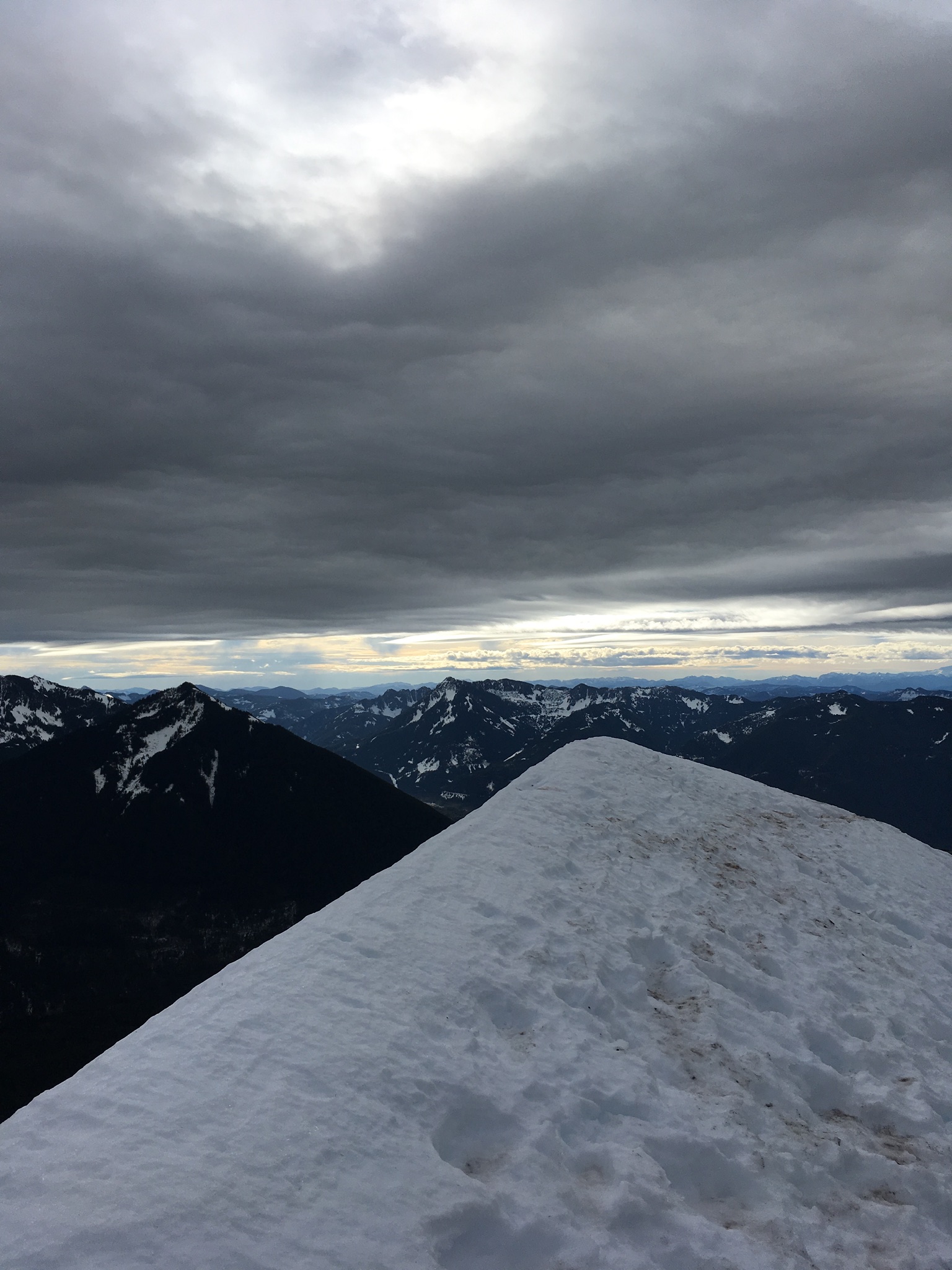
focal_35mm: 29
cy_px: 635
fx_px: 1063
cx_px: 476
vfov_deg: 61.7
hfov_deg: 48.2
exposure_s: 1/3663
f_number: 2.2
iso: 25
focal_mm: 4.15
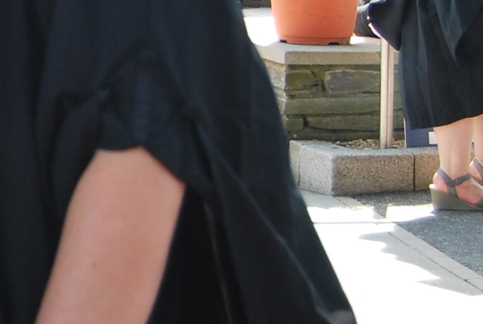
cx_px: -316
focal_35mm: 179
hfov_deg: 10.9
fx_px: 2407
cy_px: -152
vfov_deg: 7.6
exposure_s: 1/125
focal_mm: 30
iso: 200
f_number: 5.6
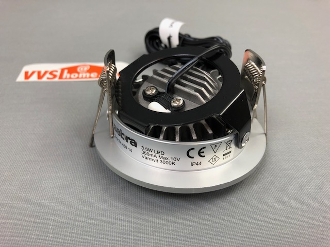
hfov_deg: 63.4
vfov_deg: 49.7
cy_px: 124
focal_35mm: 28
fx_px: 267
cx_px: 165
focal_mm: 3.99
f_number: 1.8
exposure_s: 1/50
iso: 32
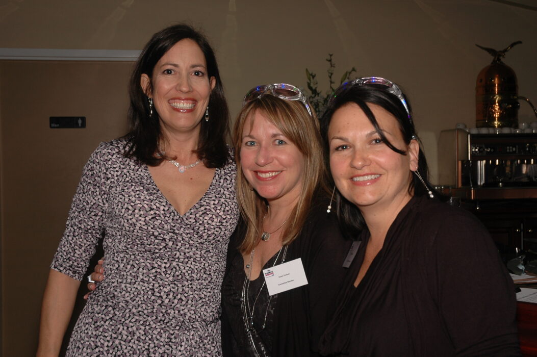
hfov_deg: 38.9
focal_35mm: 51
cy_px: 178
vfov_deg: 26.4
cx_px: 268
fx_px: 760
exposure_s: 1/80
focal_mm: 34
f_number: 6.3
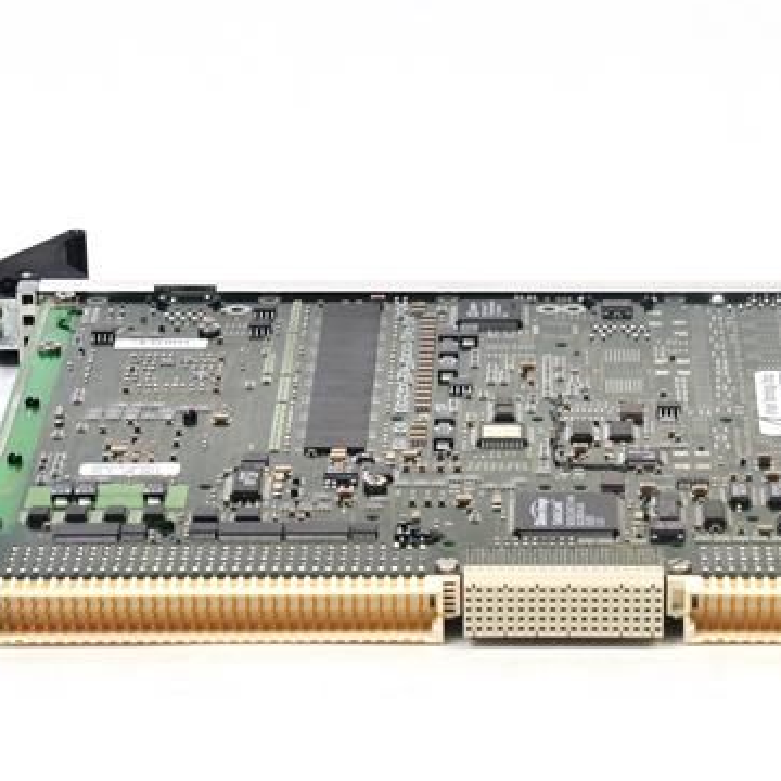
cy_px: 421
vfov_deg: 14.9
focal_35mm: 117
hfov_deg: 14.9
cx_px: 562
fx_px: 2979
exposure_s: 1/200
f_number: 13
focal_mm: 55
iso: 200
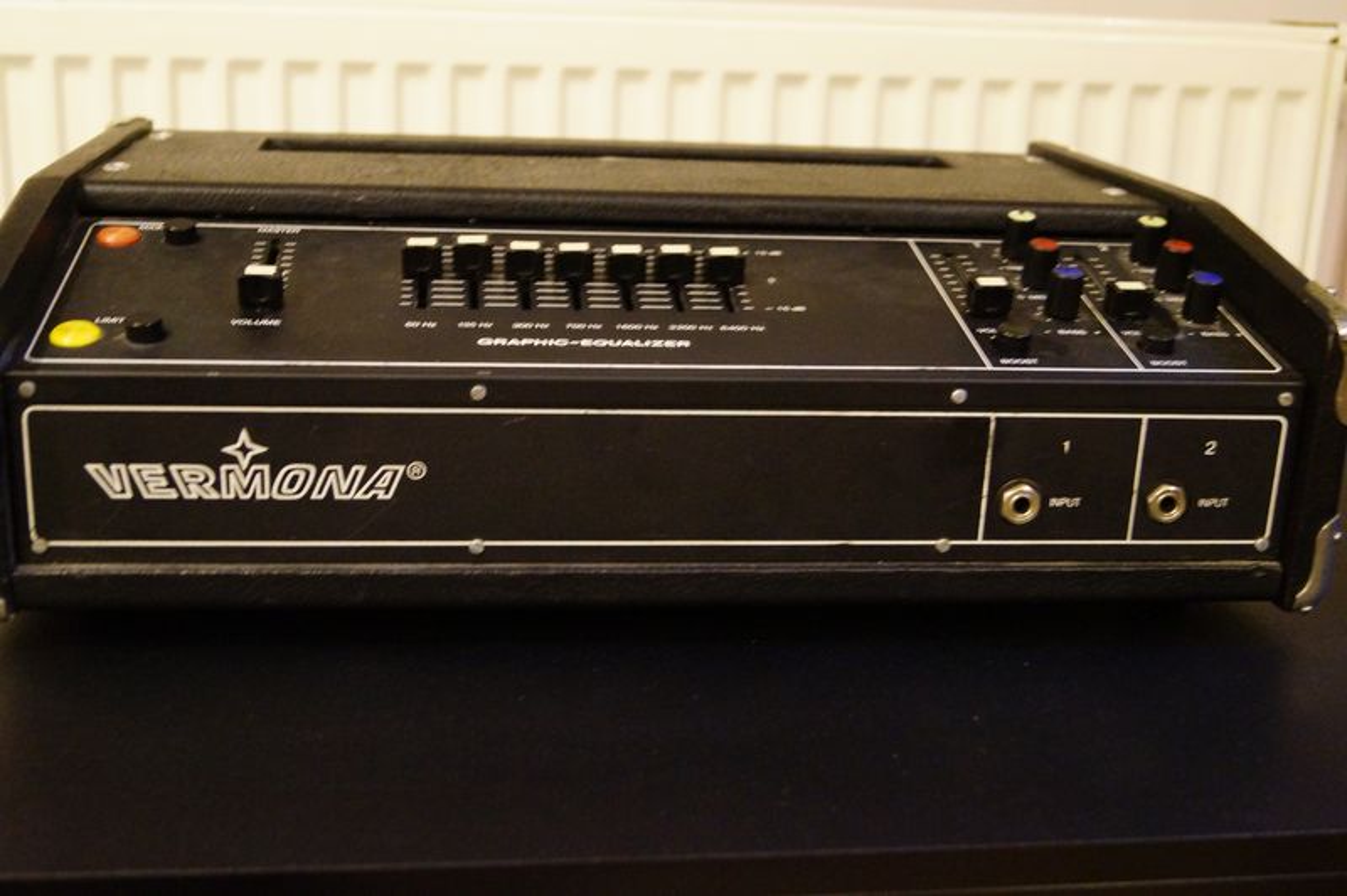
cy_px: 448
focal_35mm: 42
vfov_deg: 31.8
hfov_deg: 46.4
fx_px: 1570
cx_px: 674
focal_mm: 28
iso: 3200
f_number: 4.5
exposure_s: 1/15
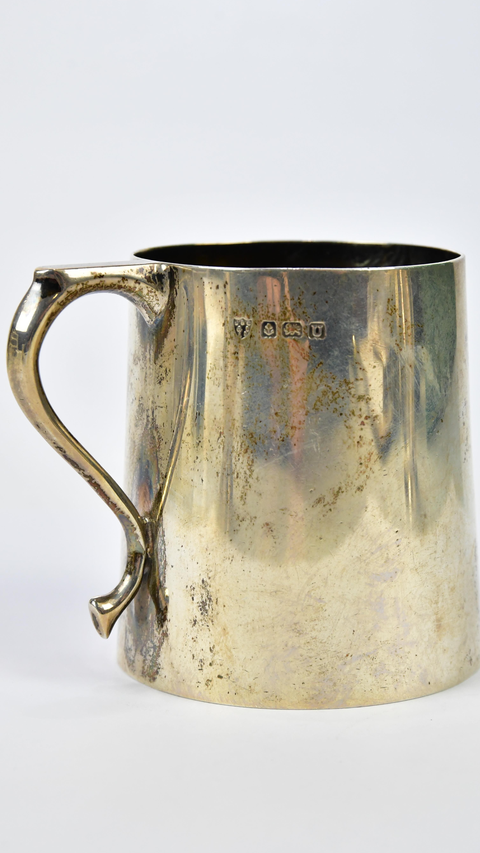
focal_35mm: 101
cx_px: 259
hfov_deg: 12.0
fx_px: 2285
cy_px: 435
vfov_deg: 21.2
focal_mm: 62
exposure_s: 1/100
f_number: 9
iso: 1600
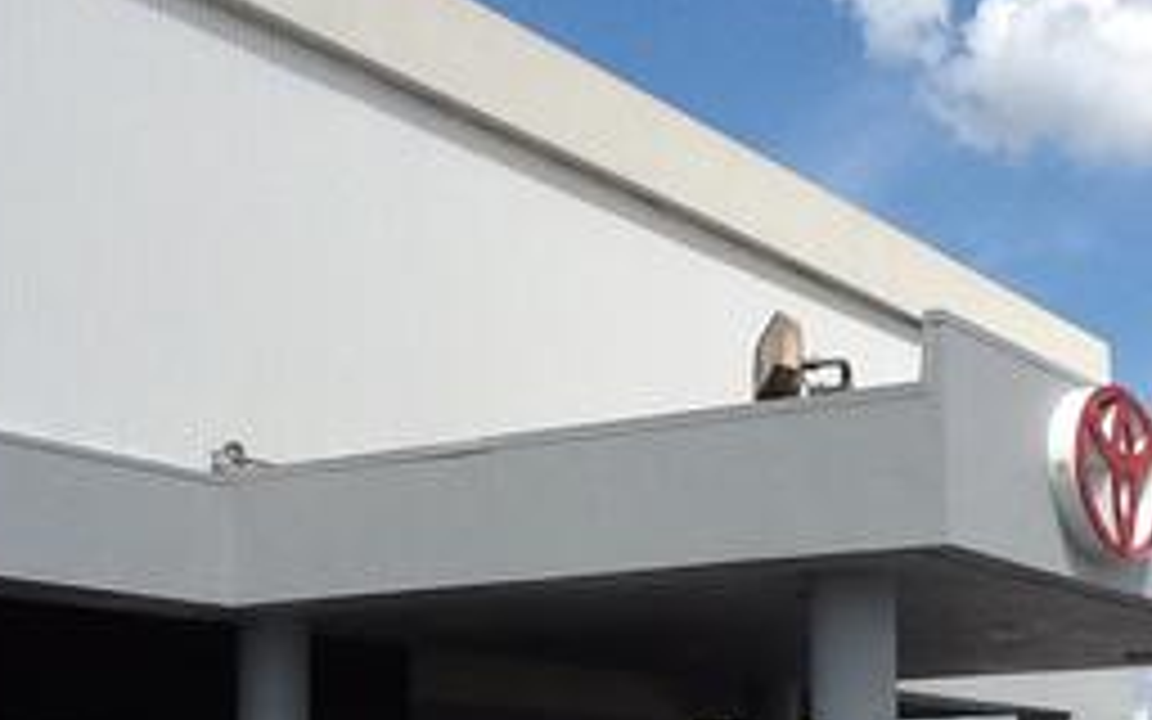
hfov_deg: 28.2
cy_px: 626
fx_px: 2292
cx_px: 616
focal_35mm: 73
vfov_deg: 17.6
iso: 40
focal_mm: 2.03
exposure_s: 1/2232
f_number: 2.4
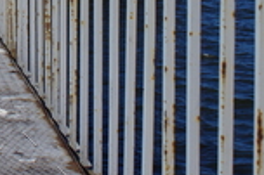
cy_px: -163
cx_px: -101
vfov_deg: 8.0
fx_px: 1194
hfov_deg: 12.2
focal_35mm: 163
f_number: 8
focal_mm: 28
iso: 100
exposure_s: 1/400
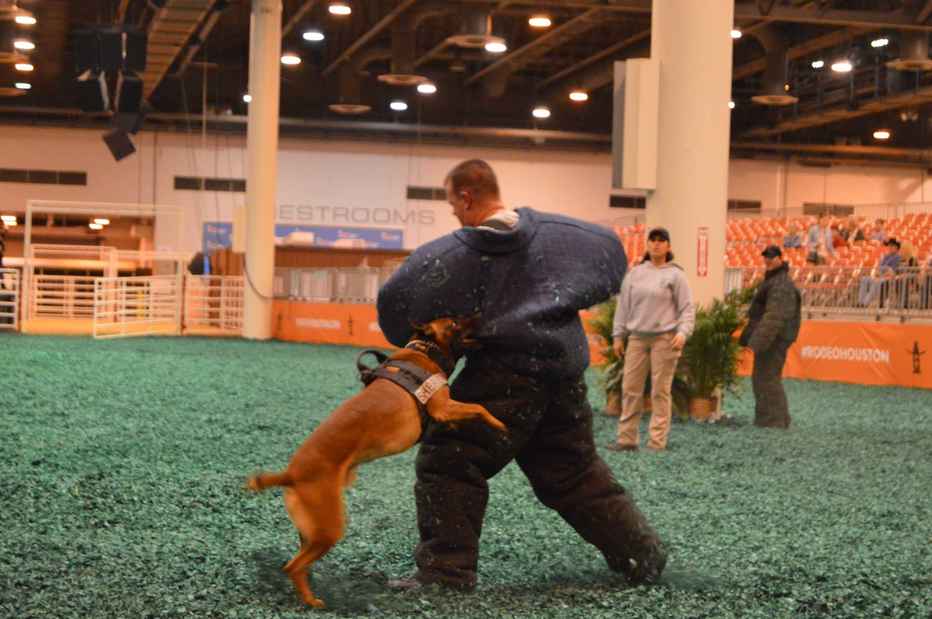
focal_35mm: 82
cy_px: 310
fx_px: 2134
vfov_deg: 16.5
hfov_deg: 24.6
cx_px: 466
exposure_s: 1/60
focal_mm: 55
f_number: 5.6
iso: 3200
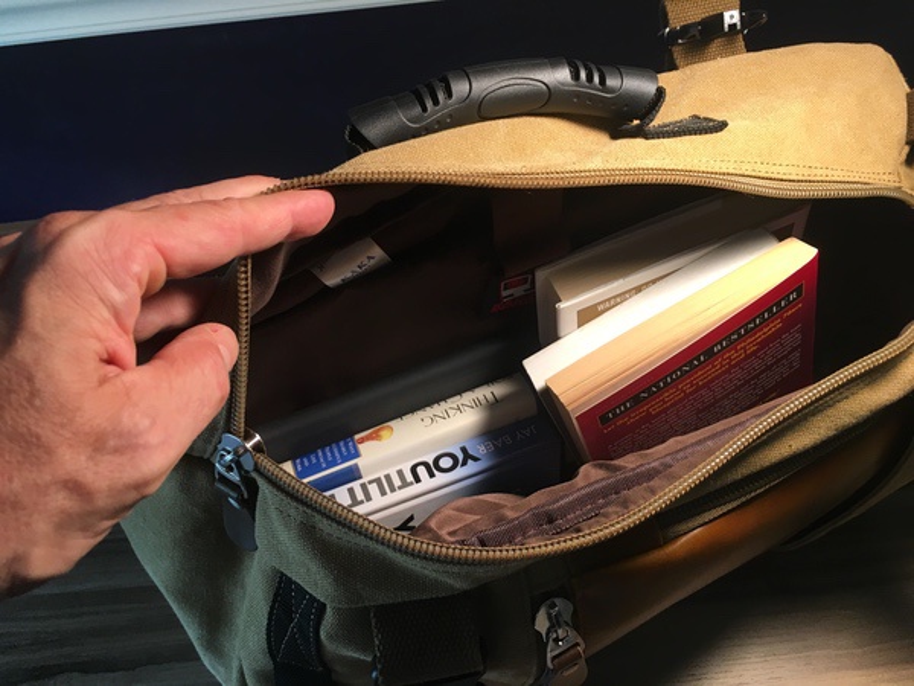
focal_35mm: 29
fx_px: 766
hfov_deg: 61.7
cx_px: 457
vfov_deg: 48.2
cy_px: 343
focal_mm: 4.15
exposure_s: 1/30
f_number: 2.2
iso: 40
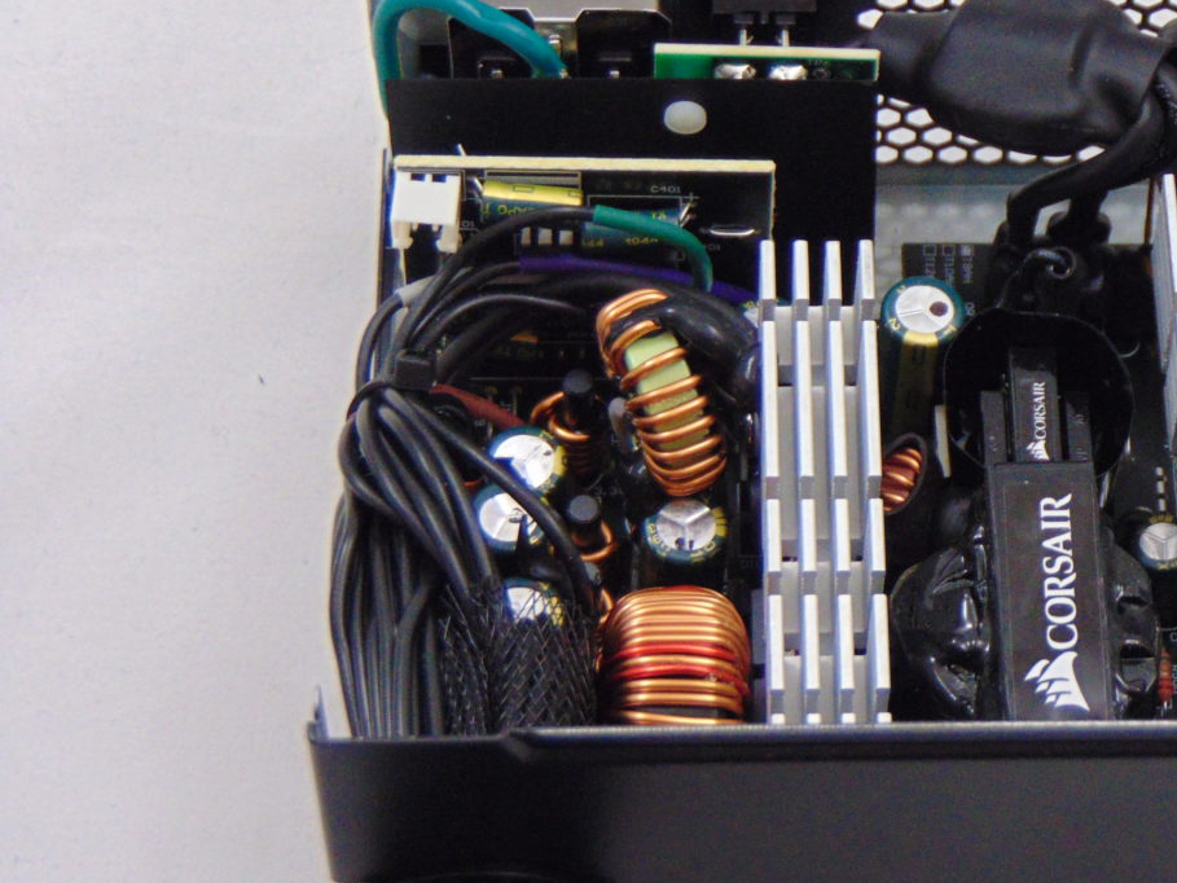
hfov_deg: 16.3
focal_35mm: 120
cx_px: 984
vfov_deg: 12.3
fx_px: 4081
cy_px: 391
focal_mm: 12.8
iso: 250
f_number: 3.7
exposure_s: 1/30
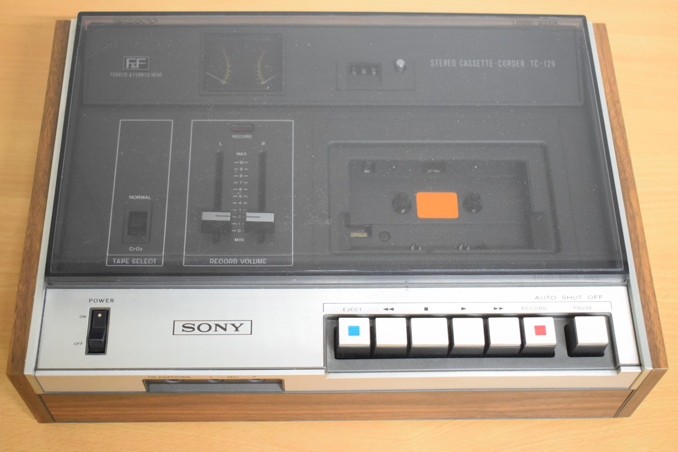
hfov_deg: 36.9
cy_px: 226
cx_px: 339
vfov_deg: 25.1
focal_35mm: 54
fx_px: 1017
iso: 3200
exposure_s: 1/60
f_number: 4.8
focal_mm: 36
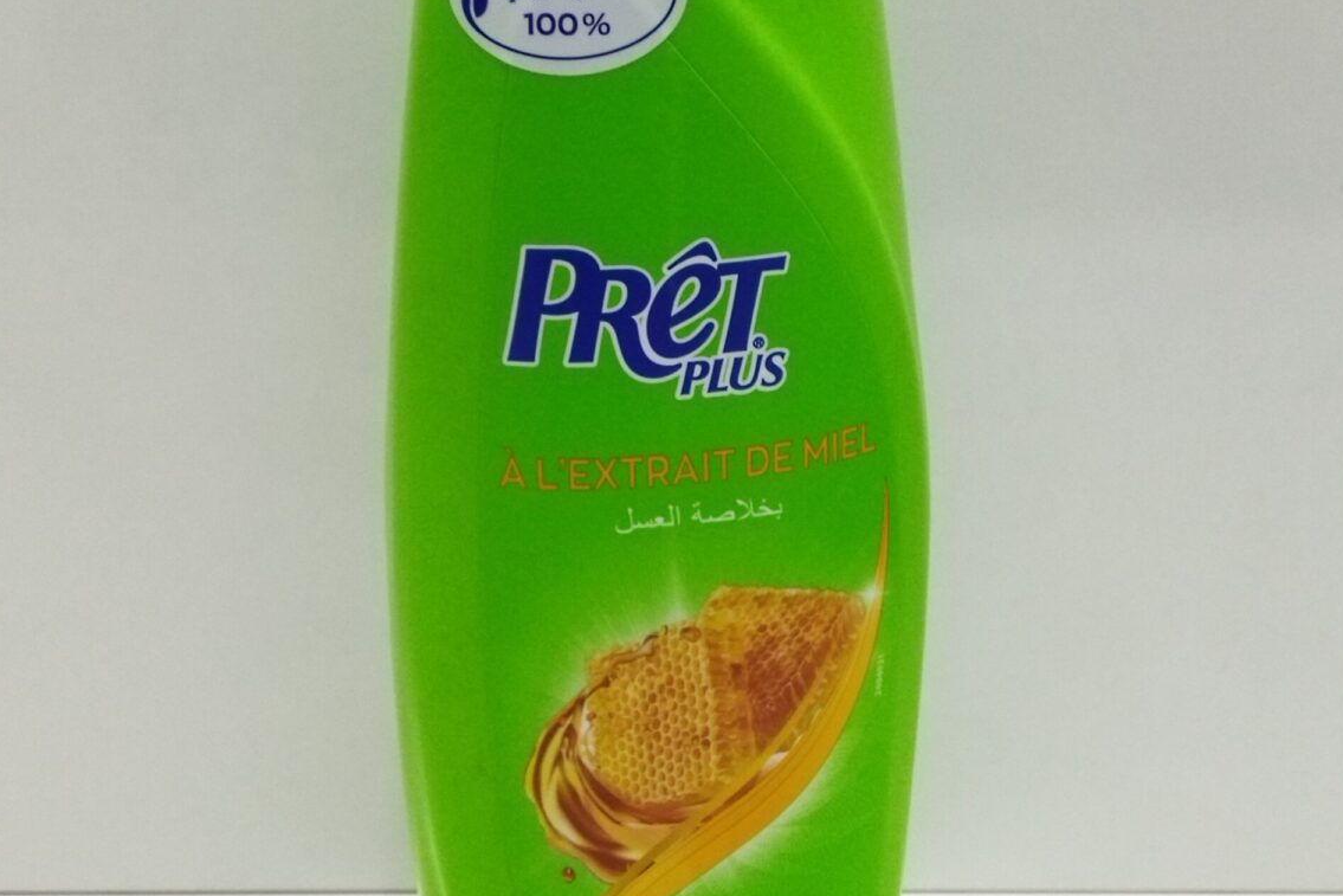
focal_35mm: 38
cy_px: 299
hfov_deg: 50.7
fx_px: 1418
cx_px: 676
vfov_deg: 34.7
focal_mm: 4.71
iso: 110
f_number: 1.79
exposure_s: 1/100
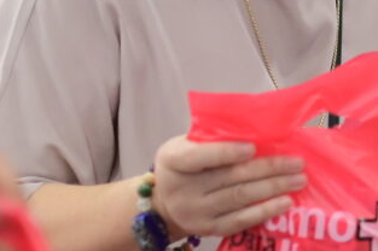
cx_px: 722
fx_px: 2255
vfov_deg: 6.4
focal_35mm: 215
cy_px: 97
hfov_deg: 9.1
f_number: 1.8
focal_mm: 35
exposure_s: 1/250
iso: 1600
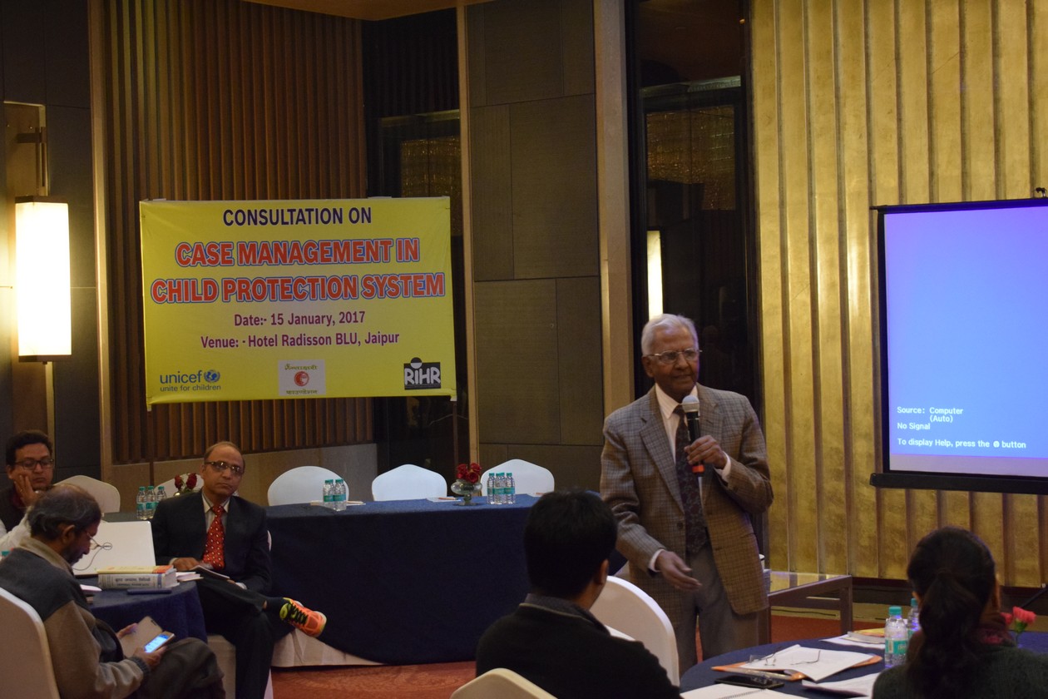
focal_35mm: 69
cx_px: 524
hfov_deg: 29.2
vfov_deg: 19.7
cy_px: 350
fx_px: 2009
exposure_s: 1/30
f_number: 5.3
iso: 3200
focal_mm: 46
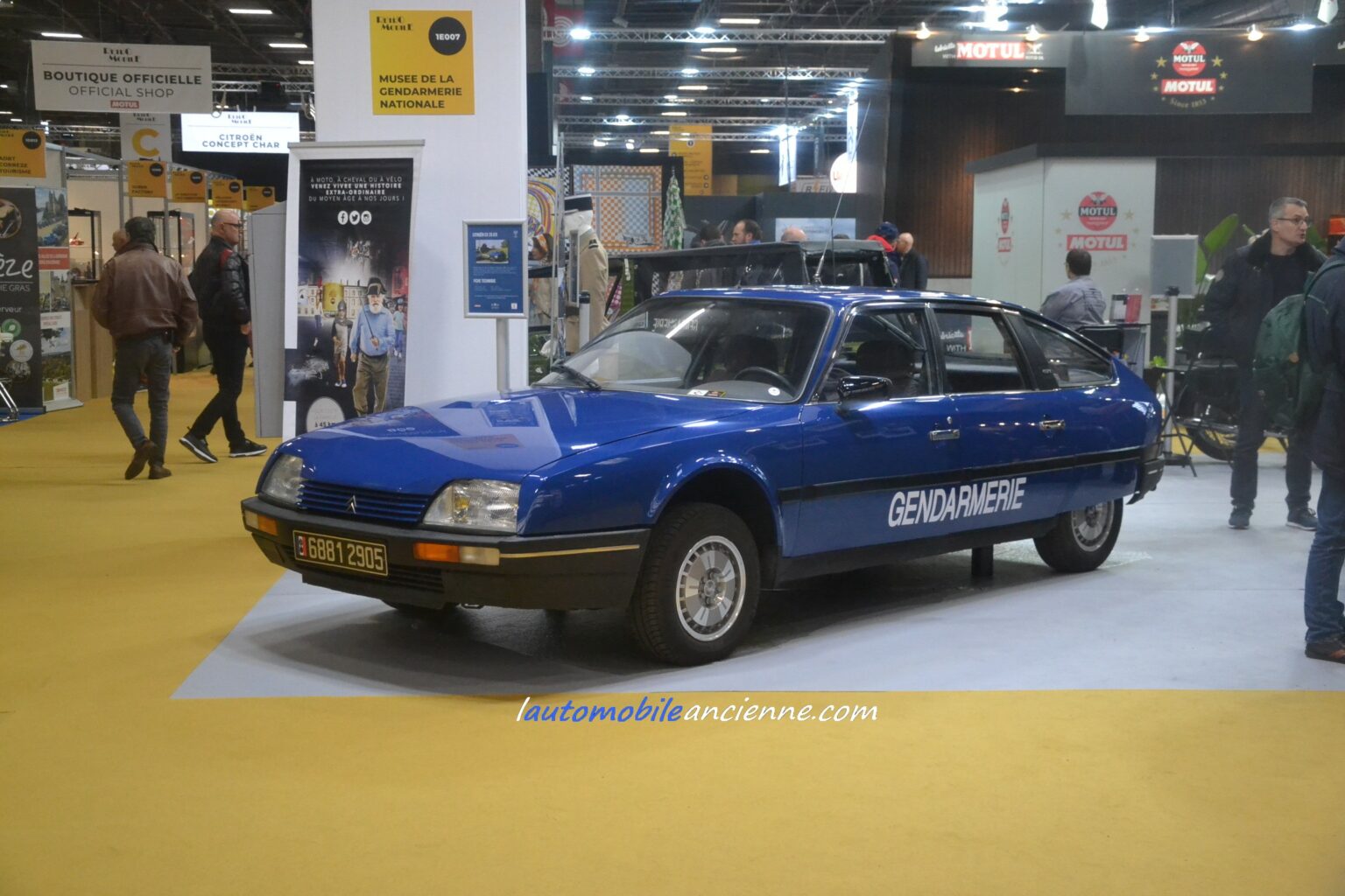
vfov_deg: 26.5
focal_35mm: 51
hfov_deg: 38.9
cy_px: 448
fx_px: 1905
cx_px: 672
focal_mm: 34
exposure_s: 1/320
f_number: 4.2
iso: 3200
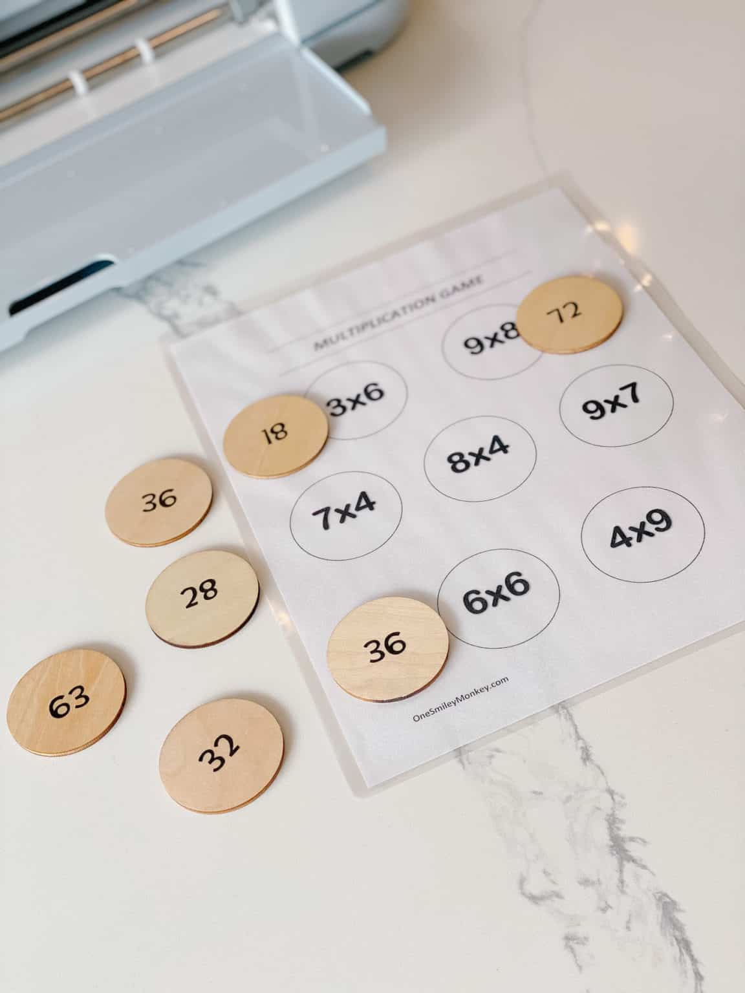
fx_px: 1492
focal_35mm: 52
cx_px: 372
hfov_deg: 28.0
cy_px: 496
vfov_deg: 36.8
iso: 80
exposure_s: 1/120
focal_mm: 6
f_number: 2
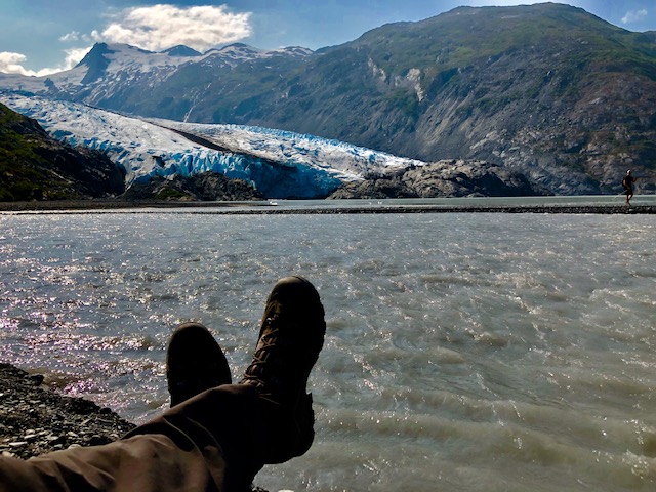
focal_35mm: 28
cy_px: 246
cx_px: 328
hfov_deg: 63.4
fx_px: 531
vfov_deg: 49.7
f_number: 1.8
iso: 20
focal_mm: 3.99
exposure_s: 1/3472
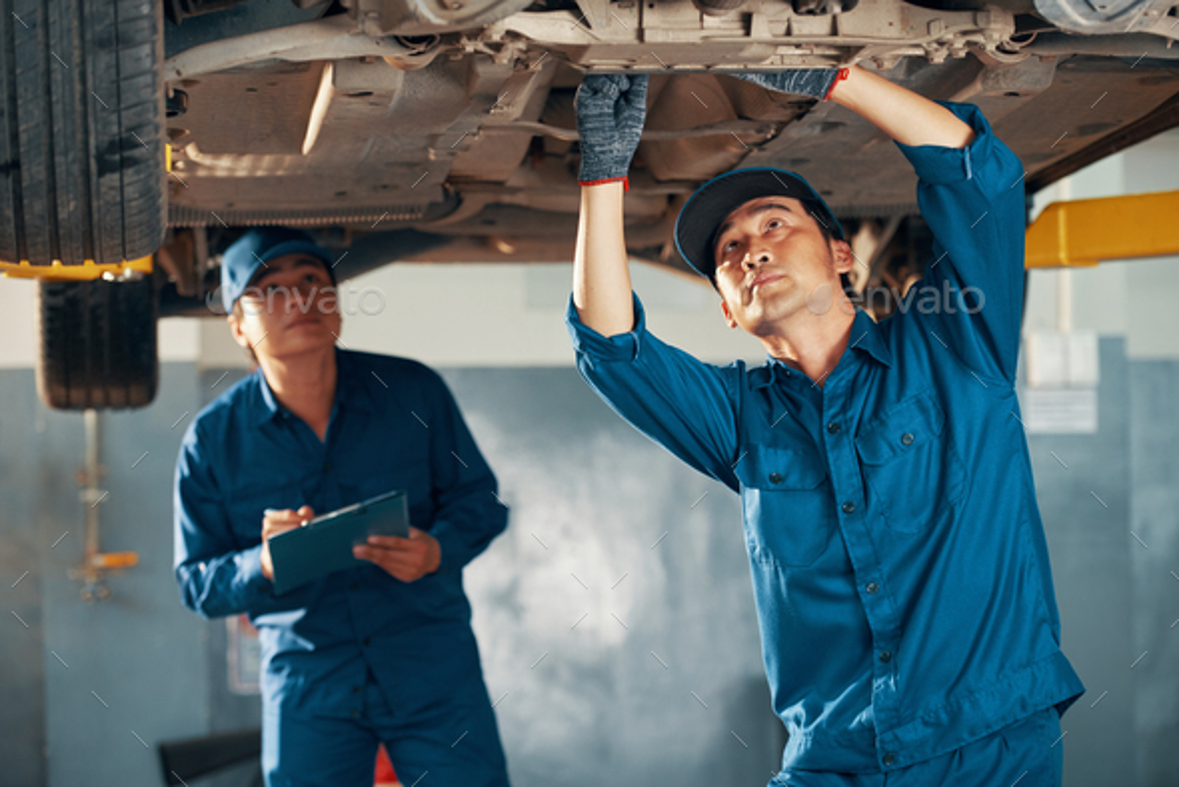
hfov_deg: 17.1
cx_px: 590
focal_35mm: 120
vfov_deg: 11.4
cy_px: 394
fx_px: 3932
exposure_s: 1/250
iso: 800
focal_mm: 120
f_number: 4
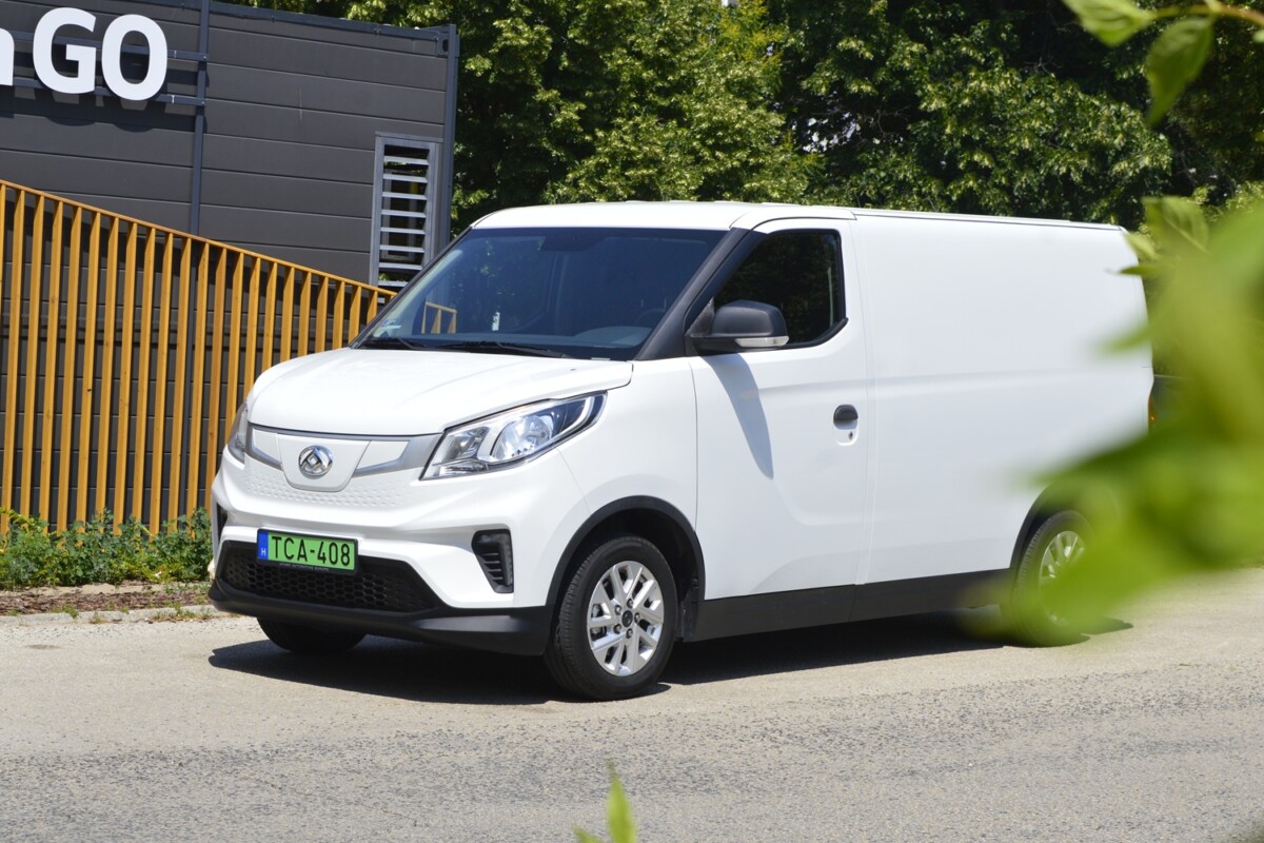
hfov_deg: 26.0
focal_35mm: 78
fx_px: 2738
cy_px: 422
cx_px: 632
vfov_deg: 17.5
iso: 280
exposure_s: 1/500
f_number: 11
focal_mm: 52
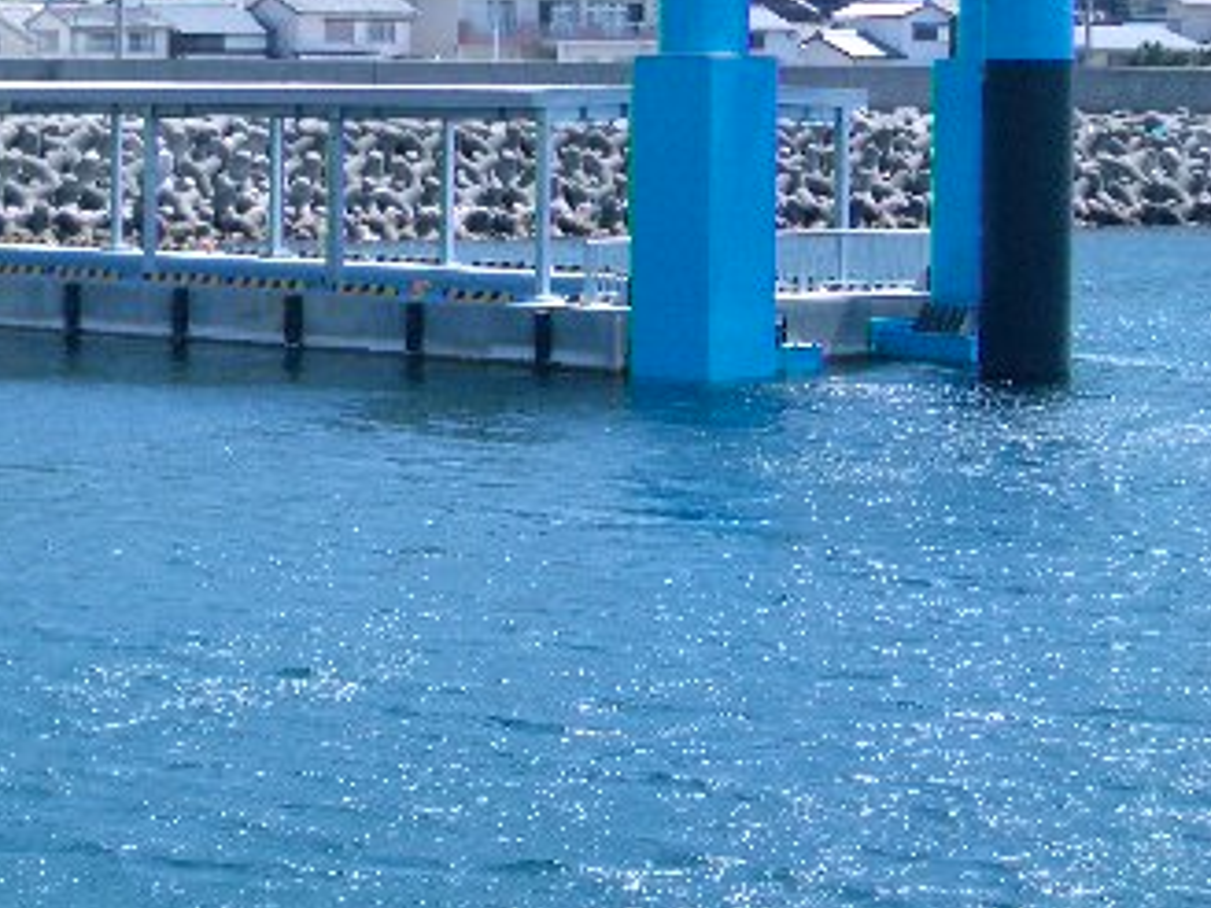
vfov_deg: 12.2
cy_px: 207
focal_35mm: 121
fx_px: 4233
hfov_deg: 16.0
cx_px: 44
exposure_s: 1/400
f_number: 3.5
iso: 50
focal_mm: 10.2
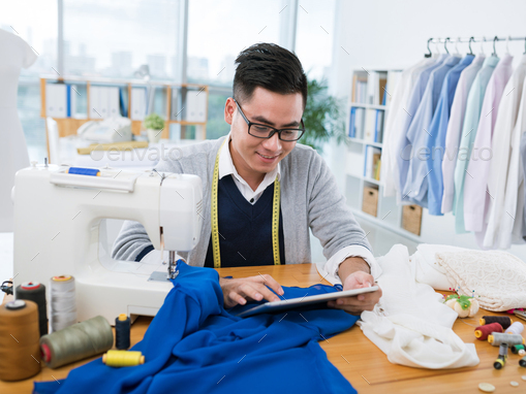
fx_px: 593
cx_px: 288
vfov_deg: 36.8
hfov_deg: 47.8
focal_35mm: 39
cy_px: 201
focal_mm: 35
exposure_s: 1/250
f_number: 2.8
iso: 100
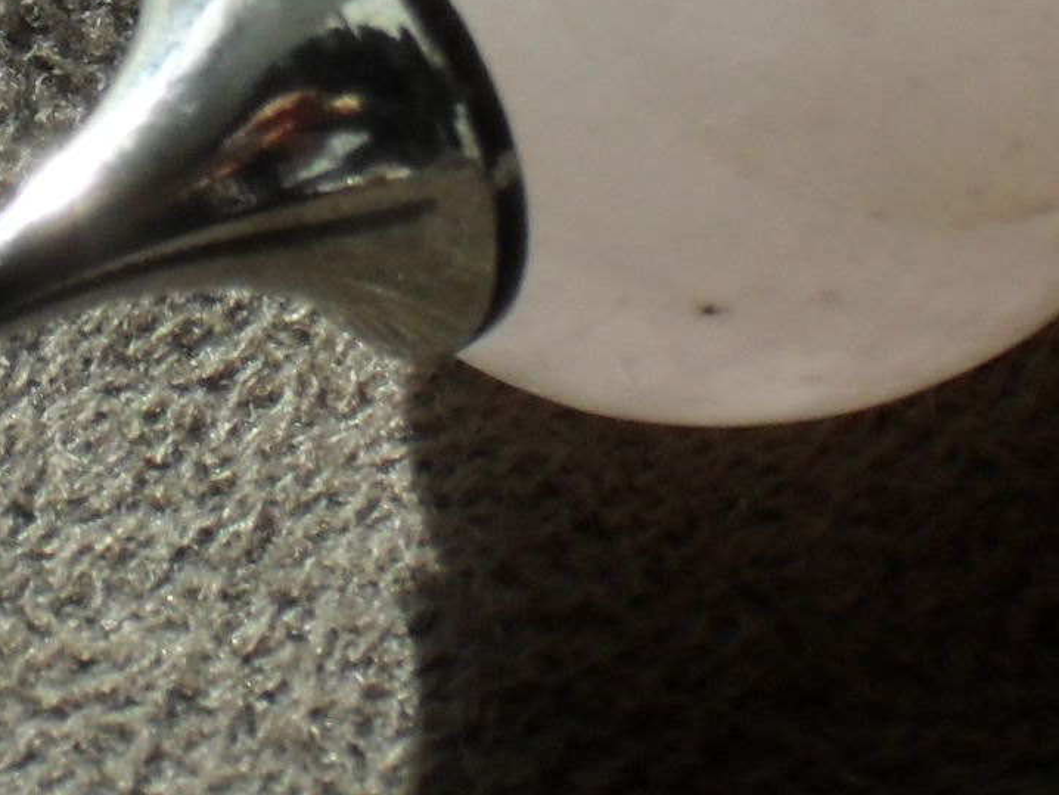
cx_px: 493
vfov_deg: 3.1
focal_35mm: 477
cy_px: -454
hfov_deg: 4.2
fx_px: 14598
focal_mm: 18.9
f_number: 5.8
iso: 100
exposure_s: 1/250
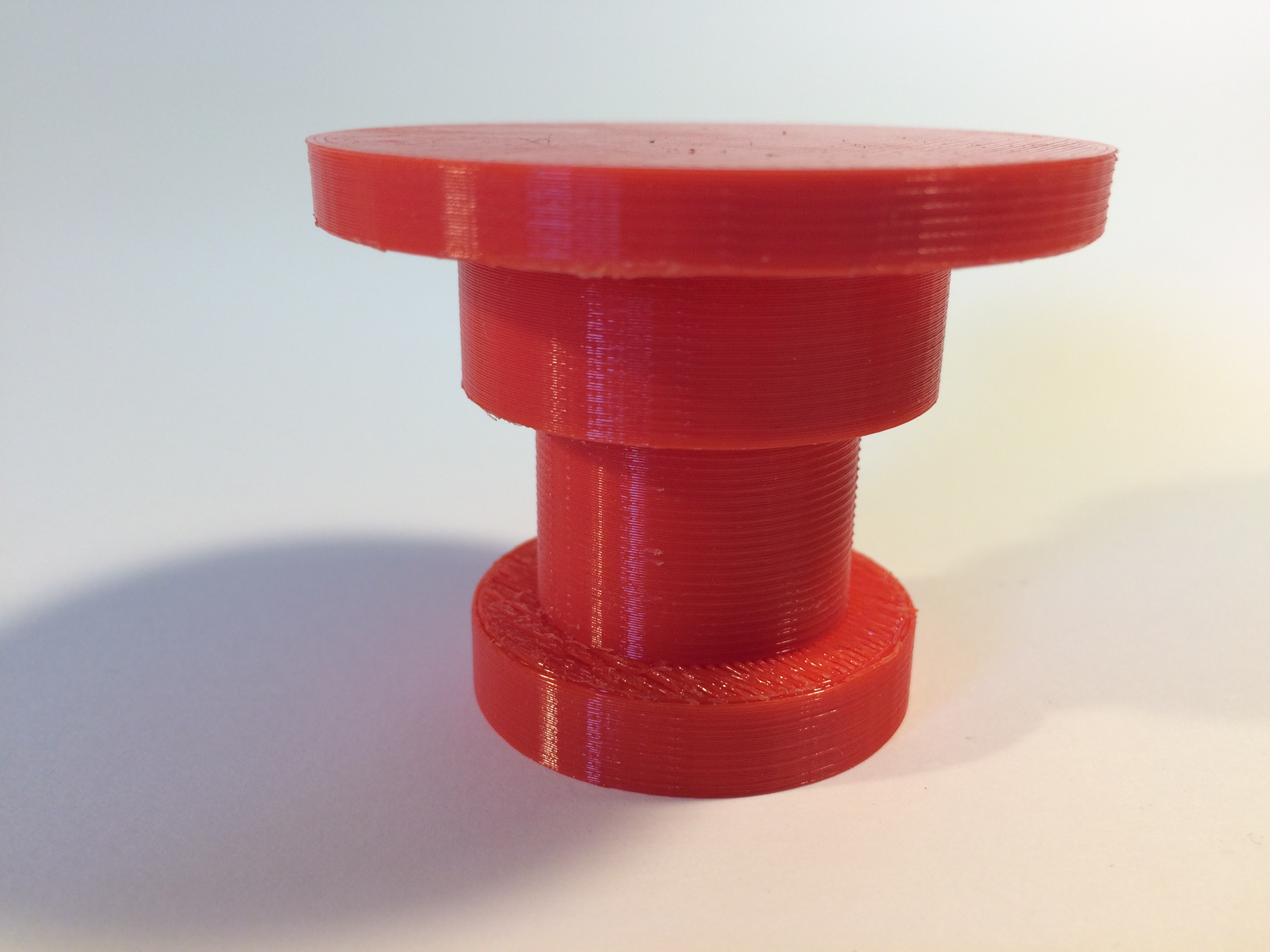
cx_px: 635
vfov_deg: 48.2
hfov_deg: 61.7
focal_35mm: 29
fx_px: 1064
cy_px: 476
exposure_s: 1/60
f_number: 2.2
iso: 40
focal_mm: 4.15
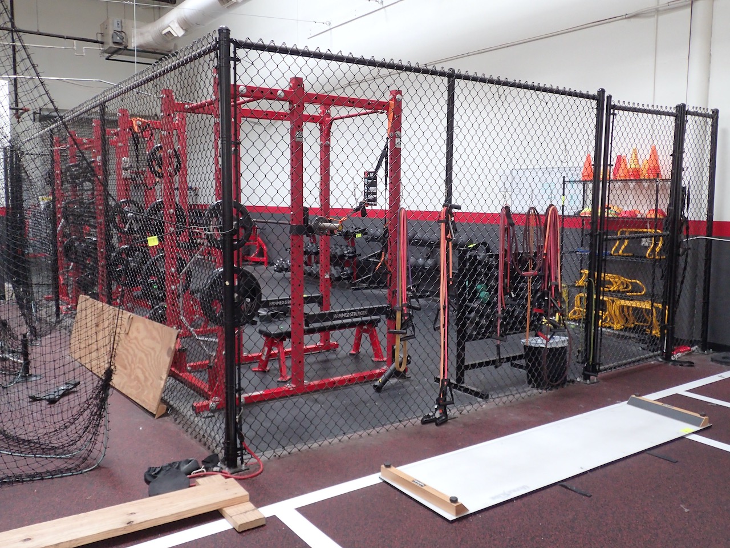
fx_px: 633
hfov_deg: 60.0
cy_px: 274
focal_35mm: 30
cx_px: 365
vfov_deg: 46.8
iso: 400
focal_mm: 5.5
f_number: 2.3
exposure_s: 1/30
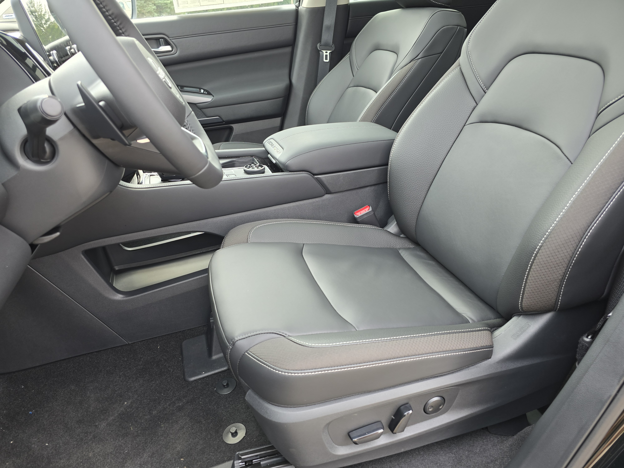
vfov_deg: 58.9
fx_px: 415
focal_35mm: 23
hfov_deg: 73.9
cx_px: 312
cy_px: 234
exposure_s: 1/180
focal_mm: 6.3
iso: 64
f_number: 1.7
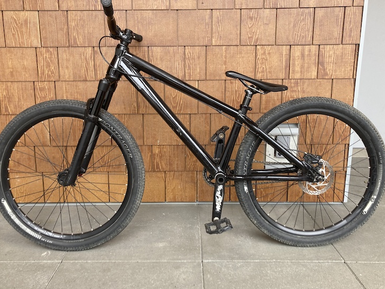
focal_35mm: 31
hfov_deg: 58.3
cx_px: 185
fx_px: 345
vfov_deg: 45.4
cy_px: 142
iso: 40
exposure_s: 1/60
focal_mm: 3.99
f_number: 1.8
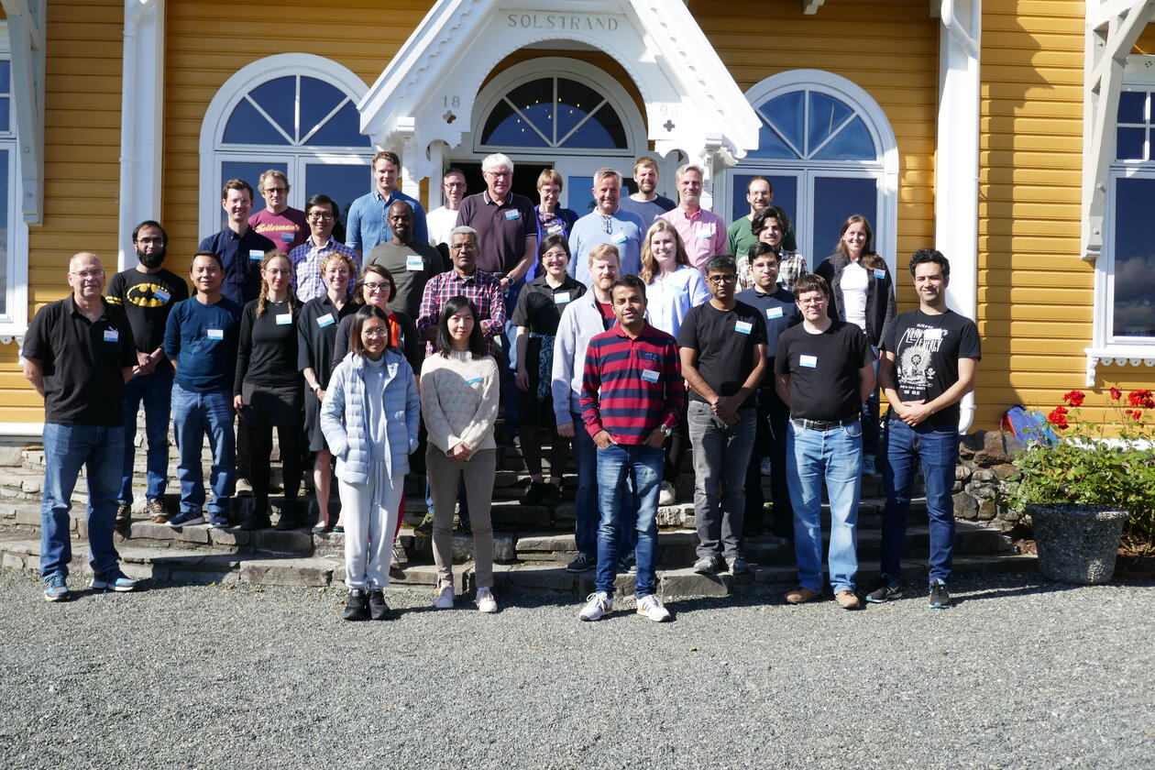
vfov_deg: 37.9
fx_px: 1123
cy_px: 385
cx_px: 578
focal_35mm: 35
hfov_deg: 54.4
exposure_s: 1/800
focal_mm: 12.7
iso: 125
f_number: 3.4
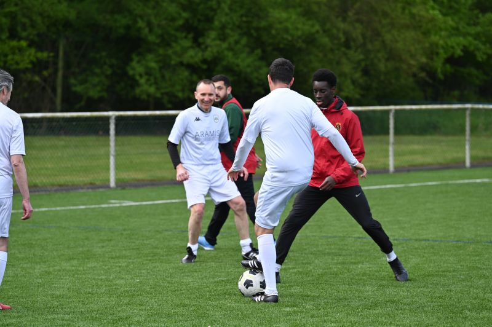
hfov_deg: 10.3
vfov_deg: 6.9
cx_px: 246
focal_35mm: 200
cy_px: 164
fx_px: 2731
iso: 200
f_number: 5
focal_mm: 200
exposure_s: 1/500
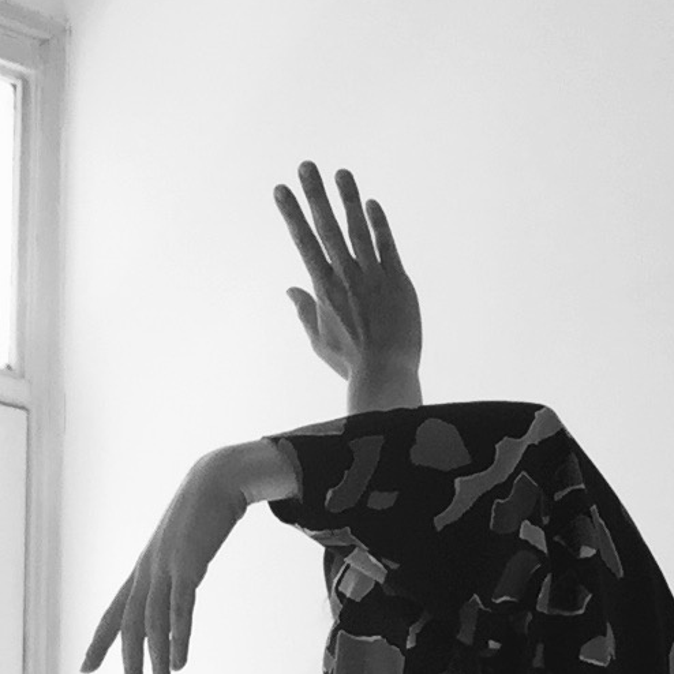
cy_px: 854
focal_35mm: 71
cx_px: 633
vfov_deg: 22.1
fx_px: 1564
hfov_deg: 23.5
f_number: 2.2
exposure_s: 1/100
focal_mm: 2.65
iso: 64
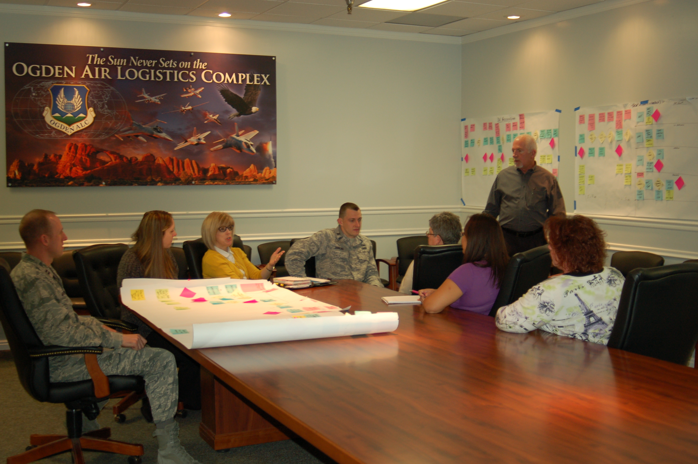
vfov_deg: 31.8
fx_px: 814
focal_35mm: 42
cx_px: 349
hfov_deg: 46.4
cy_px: 232
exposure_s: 1/60
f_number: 3.3
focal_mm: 28
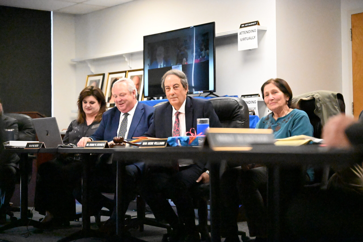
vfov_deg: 19.5
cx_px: 182
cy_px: 121
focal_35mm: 70
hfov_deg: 28.8
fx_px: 706
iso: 64000
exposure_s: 1/5000
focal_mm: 70
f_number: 2.8
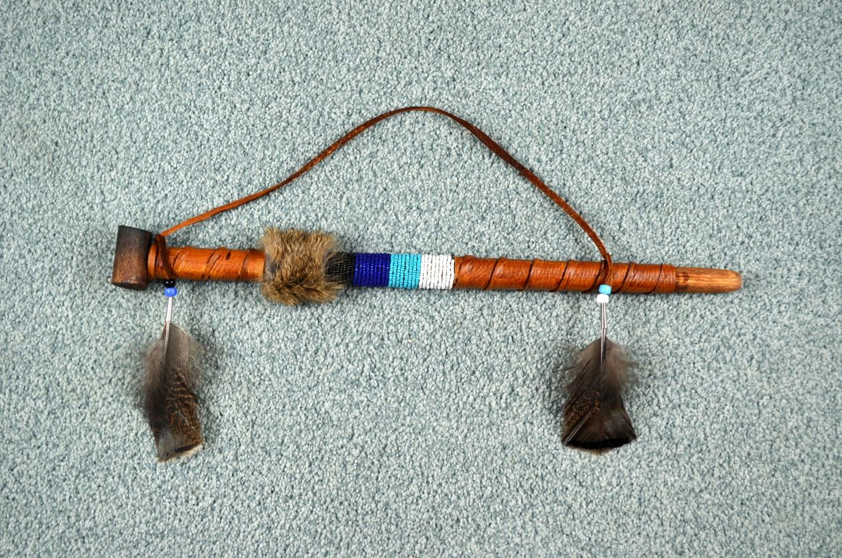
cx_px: 421
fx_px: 1401
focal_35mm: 60
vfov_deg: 22.5
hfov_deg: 33.5
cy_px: 279
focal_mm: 40
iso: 100
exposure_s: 1/30
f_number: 5.3
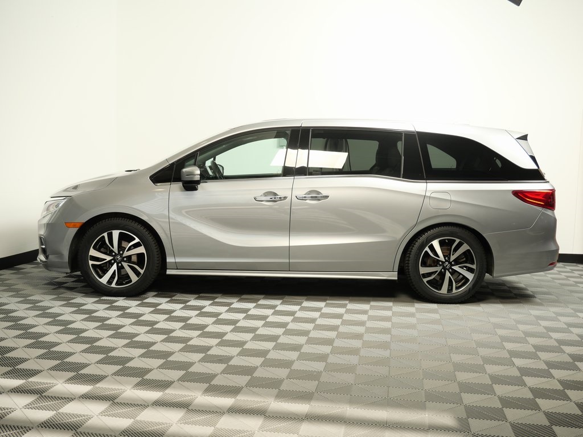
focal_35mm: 36
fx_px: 606
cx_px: 292
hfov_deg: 51.4
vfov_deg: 39.7
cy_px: 218
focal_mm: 18
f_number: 5
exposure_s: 1/200
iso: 250
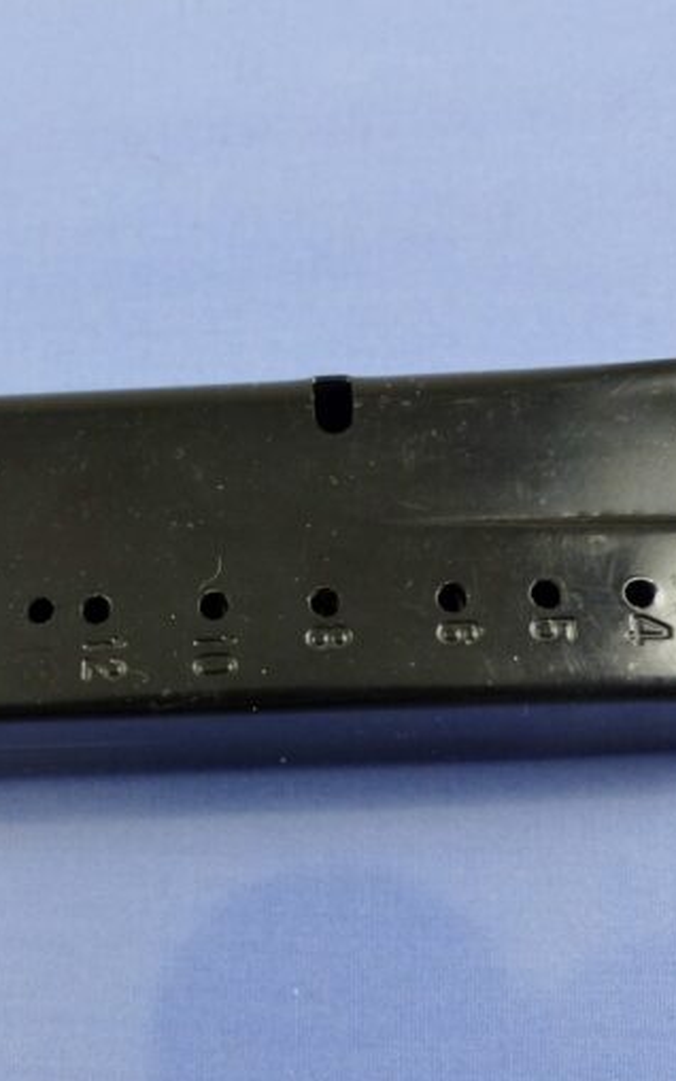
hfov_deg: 31.6
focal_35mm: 40
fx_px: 1179
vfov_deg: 49.3
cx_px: 193
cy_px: 561
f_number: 2.8
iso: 200
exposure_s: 1/60
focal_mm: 4.5
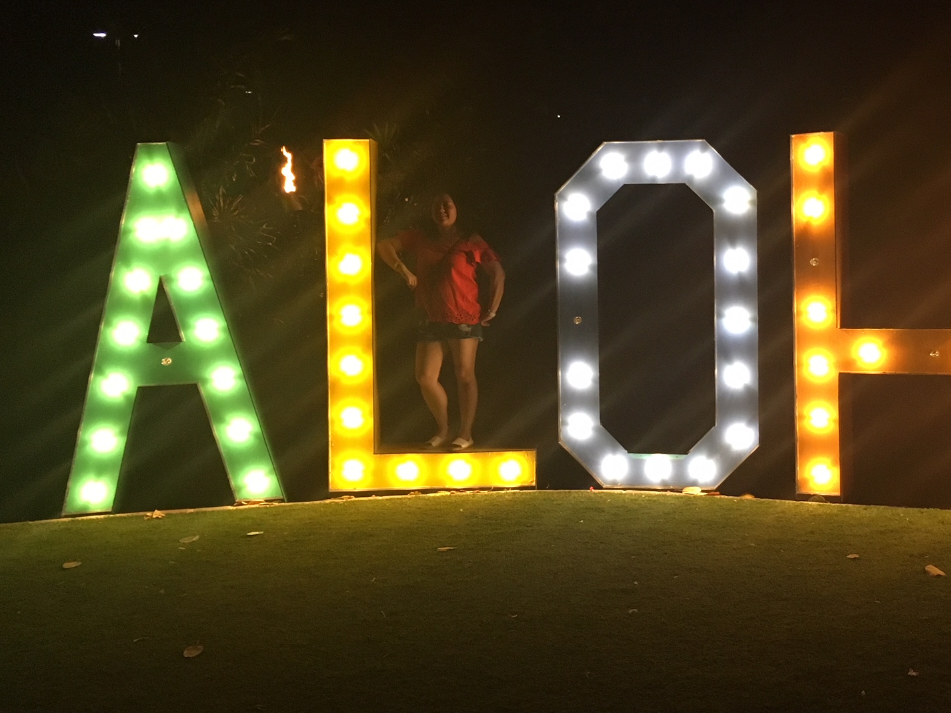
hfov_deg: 44.8
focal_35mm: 41
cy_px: 305
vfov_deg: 35.1
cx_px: 669
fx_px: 1126
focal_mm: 4.15
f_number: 2.2
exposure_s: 1/30
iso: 200
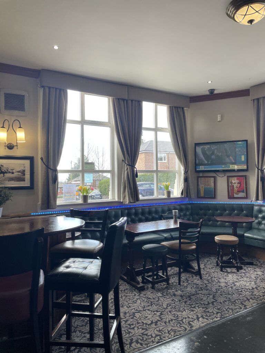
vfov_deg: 67.3
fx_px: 265
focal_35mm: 26
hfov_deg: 53.1
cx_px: 132
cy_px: 176
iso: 40
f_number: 1.6
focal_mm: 4.2
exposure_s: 1/100
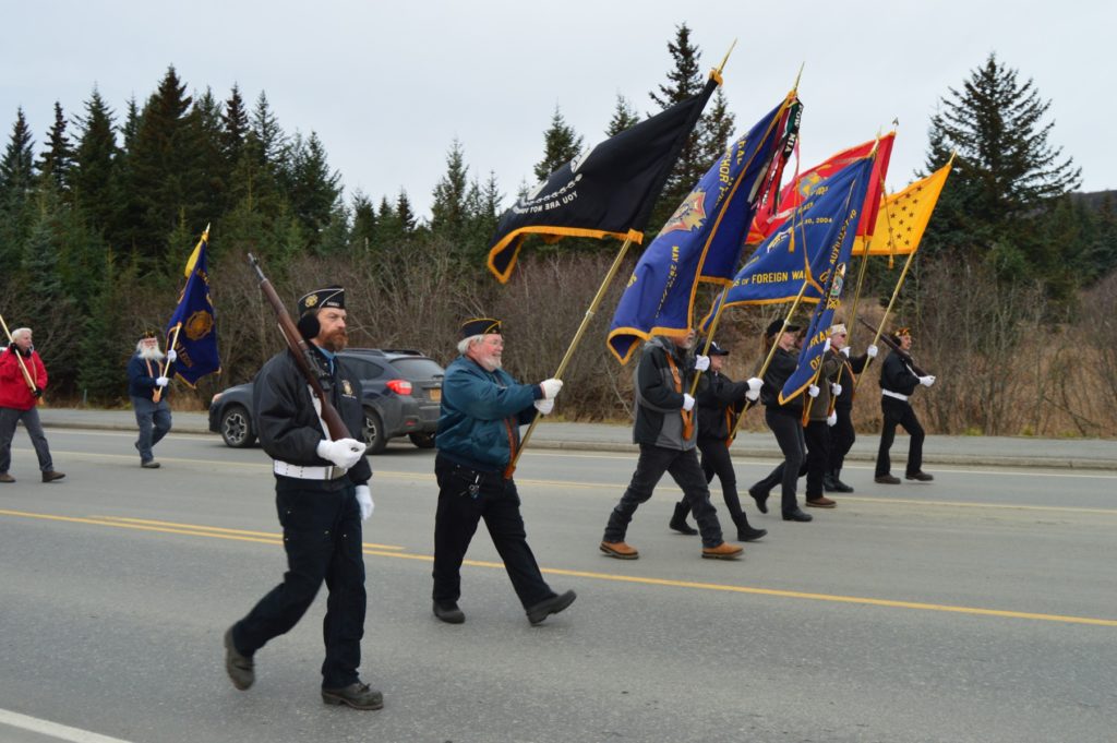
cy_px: 372
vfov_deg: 38.3
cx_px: 558
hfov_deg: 55.1
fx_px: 1070
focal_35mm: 34
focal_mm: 23
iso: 400
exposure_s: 1/80
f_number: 8
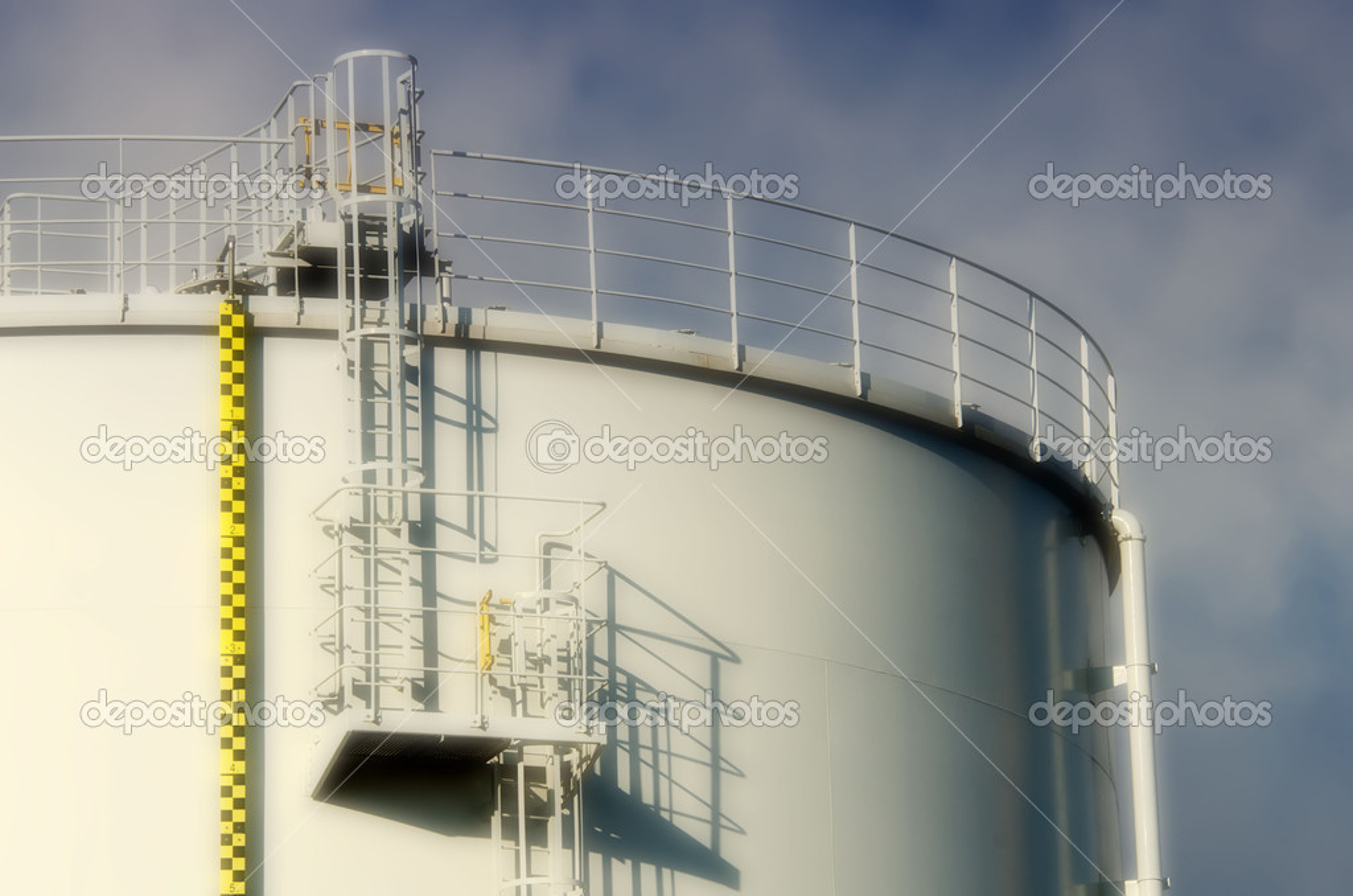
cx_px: 676
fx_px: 6525
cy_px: 448
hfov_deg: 11.8
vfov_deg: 7.9
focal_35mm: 174
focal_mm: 116
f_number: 10
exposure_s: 1/1000
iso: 200
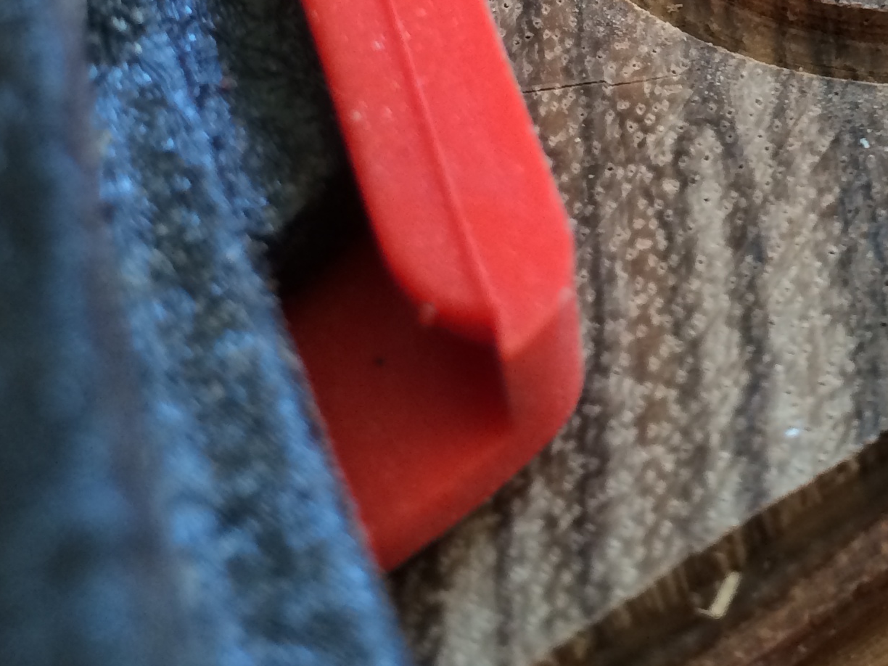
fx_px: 2052
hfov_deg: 23.3
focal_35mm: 80
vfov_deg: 17.4
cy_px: -189
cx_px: 916
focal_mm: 4.12
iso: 40
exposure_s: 1/30
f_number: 2.2
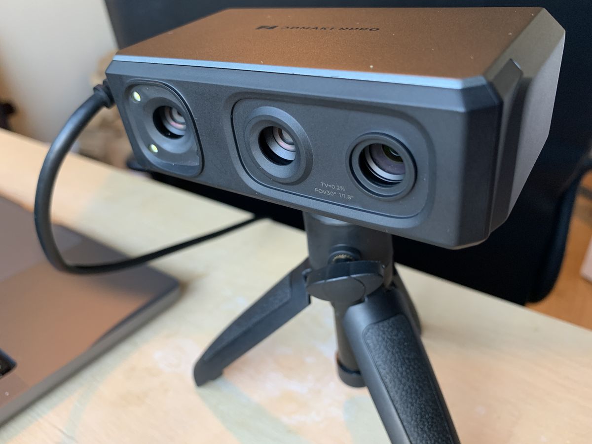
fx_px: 445
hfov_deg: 67.3
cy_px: 222
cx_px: 296
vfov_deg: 53.1
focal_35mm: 26
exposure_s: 1/60
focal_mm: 4.25
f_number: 1.8
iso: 160
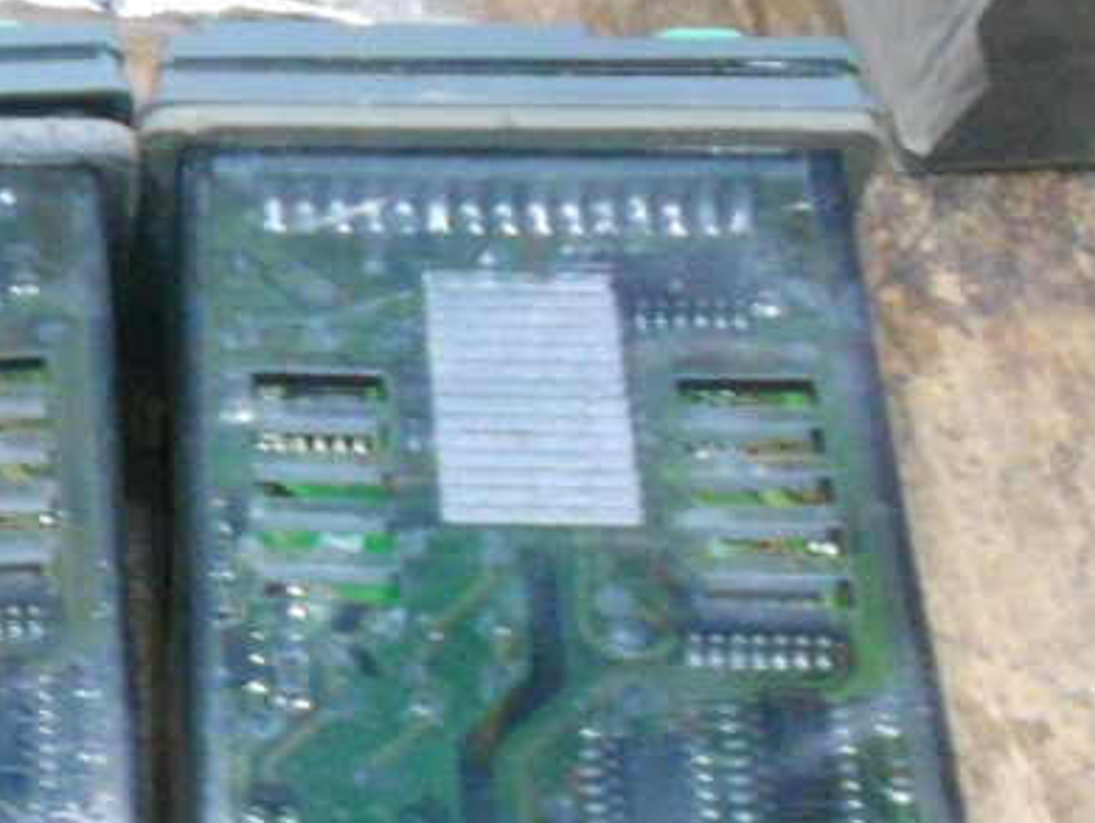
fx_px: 2659
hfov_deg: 21.7
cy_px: 801
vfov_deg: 17.2
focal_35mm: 84
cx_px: -185
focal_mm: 5.8
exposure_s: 1/8
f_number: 3.5
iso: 800
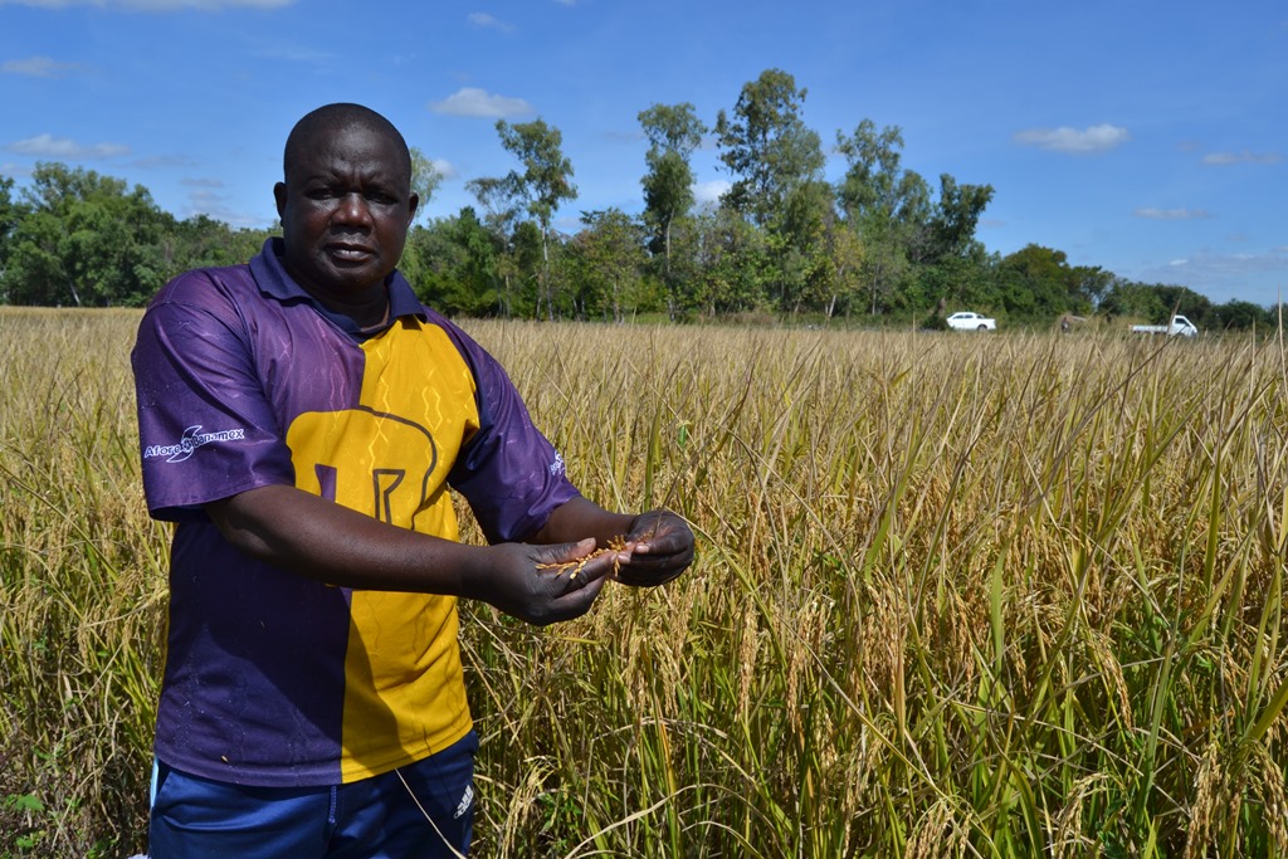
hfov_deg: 61.9
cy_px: 430
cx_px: 644
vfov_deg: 43.6
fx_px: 1073
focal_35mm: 30
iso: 100
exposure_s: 1/250
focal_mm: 20
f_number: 8
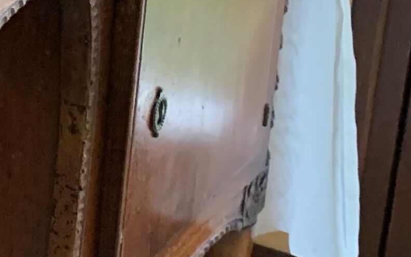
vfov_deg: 9.3
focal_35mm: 141
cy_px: 119
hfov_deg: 13.4
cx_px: -318
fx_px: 1580
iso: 400
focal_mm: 4.25
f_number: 1.8
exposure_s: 1/40
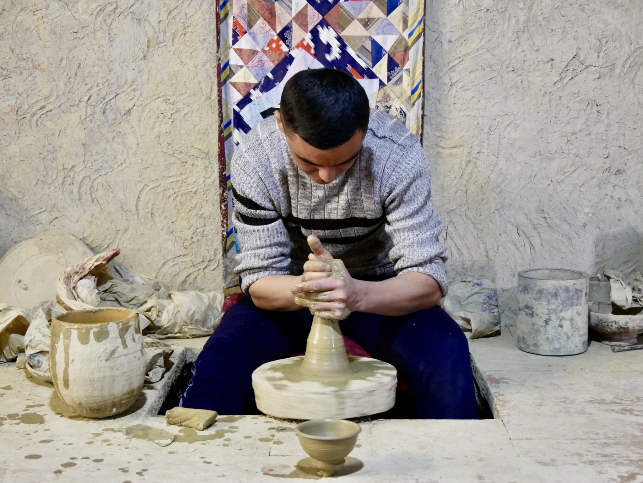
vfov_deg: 26.1
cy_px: 242
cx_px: 322
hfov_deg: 34.3
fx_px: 1041
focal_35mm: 56
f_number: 4.3
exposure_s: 1/60
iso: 2500
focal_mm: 28
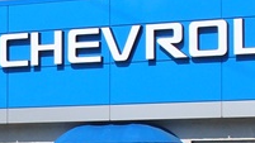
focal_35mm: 180
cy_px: 148
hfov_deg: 11.8
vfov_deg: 6.7
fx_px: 1217
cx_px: -11
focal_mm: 7
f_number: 5.8
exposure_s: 1/500
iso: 80
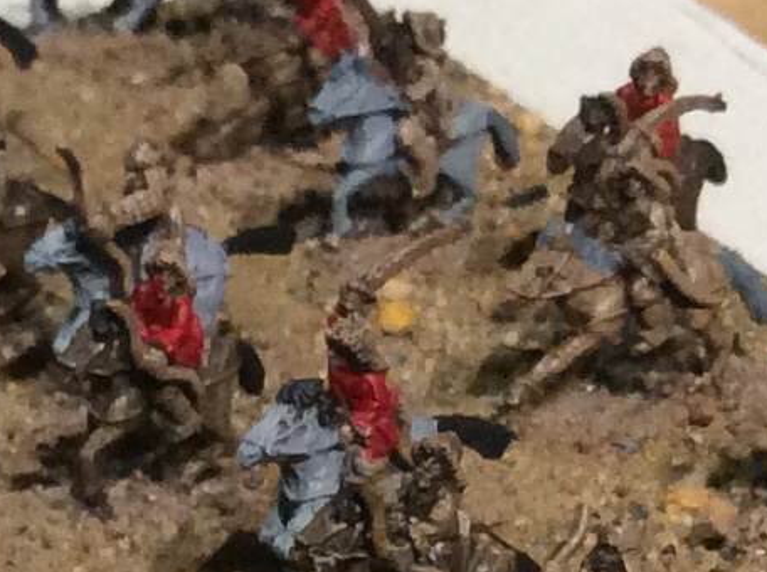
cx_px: -772
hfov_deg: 10.1
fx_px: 4024
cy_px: 951
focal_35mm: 182
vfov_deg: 7.9
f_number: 2.4
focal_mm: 3.3
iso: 100
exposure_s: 1/25
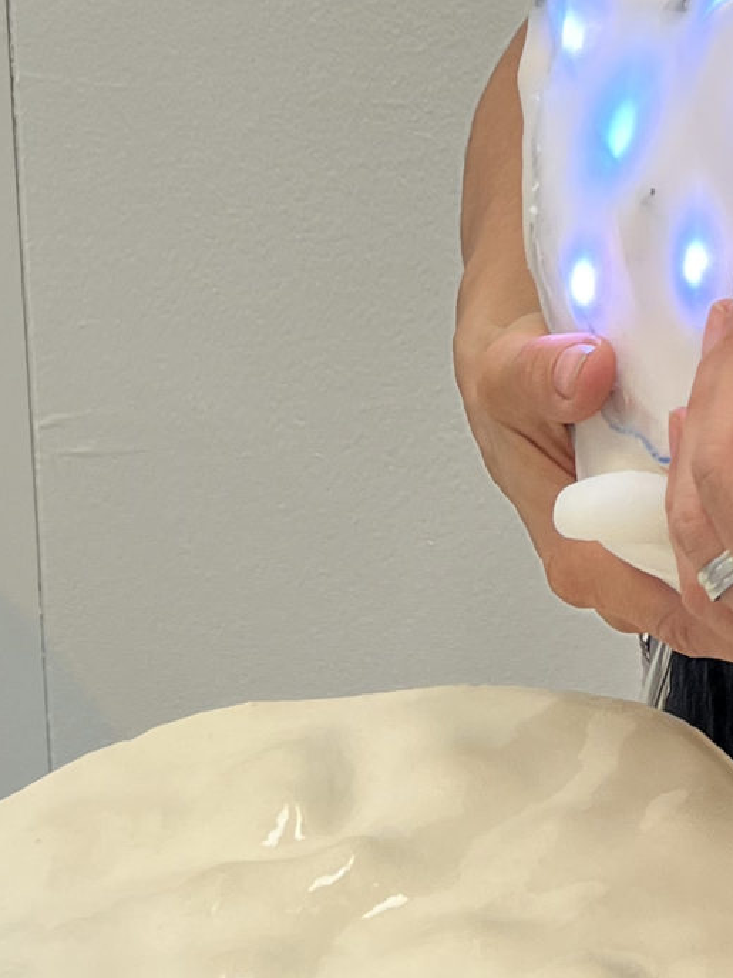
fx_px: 2852
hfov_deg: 13.7
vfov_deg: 18.1
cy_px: -312
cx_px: 1113
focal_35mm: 101
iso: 50
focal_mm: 5.1
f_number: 1.6
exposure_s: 1/100
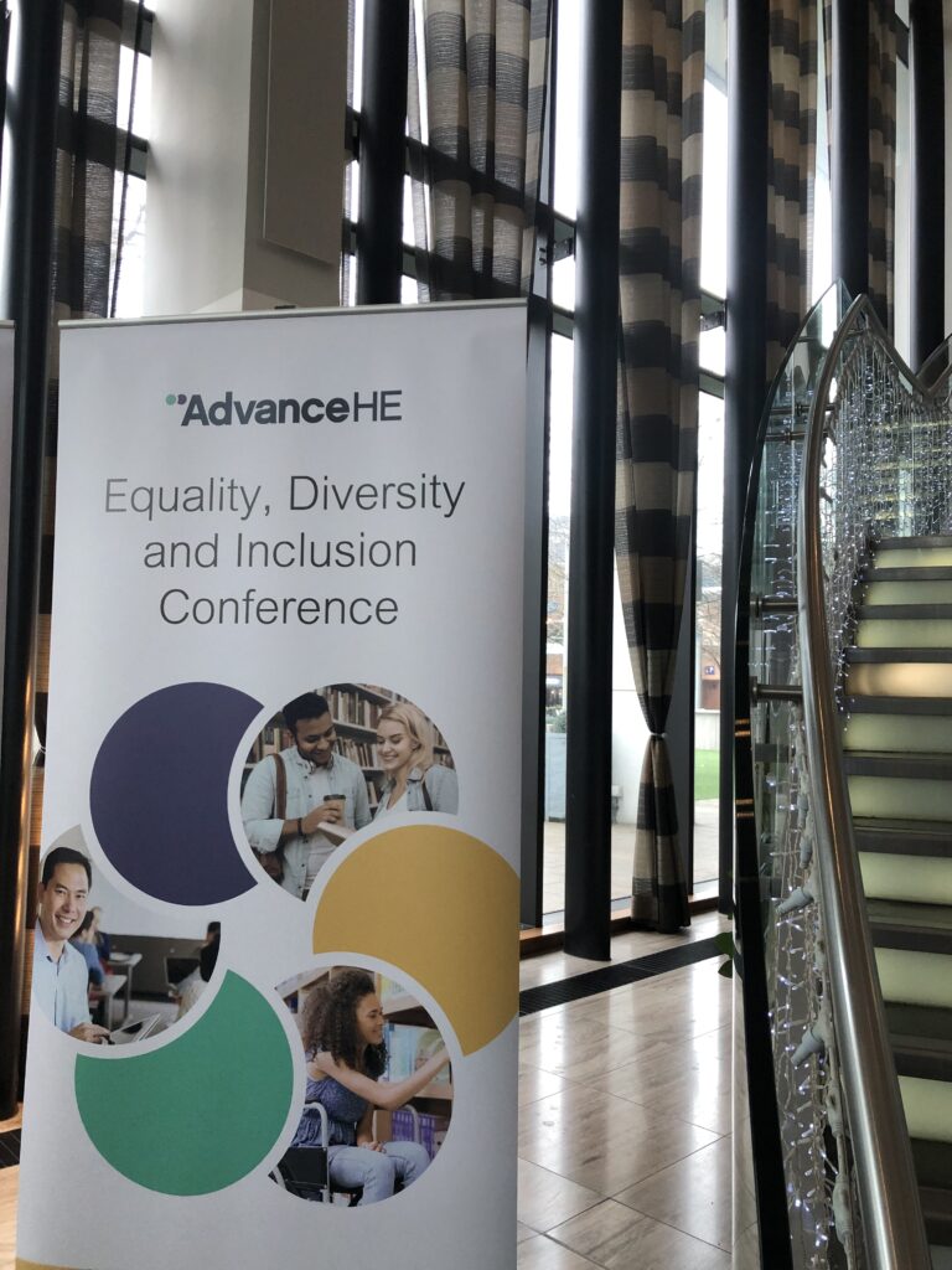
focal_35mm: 28
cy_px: 635
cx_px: 476
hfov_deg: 49.7
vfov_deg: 63.4
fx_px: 1027
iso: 40
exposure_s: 1/25
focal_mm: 3.99
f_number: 1.8
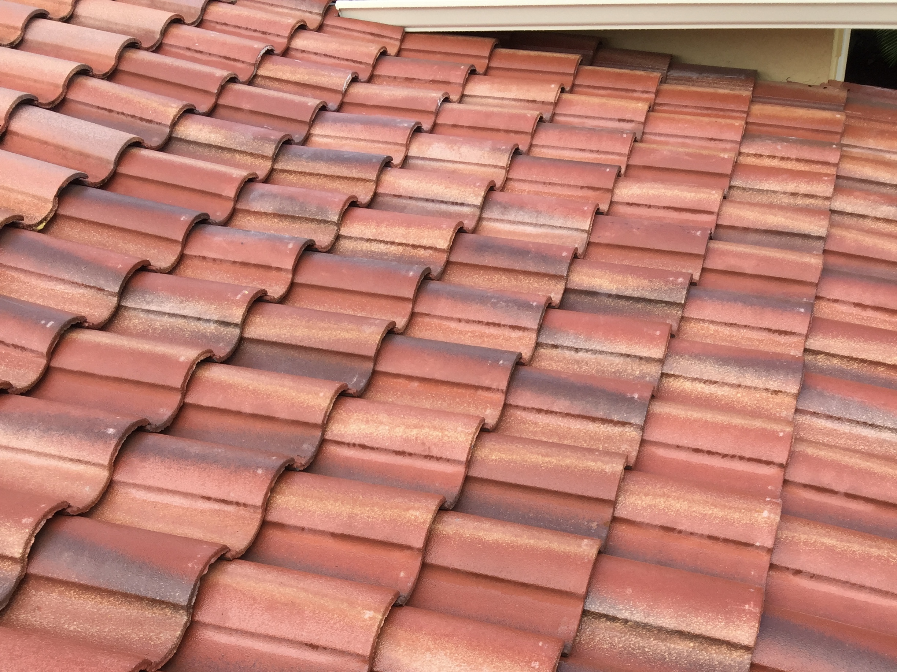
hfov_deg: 61.7
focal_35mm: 29
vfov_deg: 48.2
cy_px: 336
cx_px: 448
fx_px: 751
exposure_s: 1/694
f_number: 2.2
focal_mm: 4.15
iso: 32
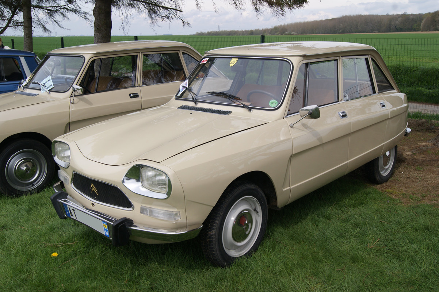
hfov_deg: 53.2
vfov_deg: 36.8
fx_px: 439
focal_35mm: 36
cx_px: 220
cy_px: 146
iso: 100
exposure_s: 1/160
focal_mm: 24
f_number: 11
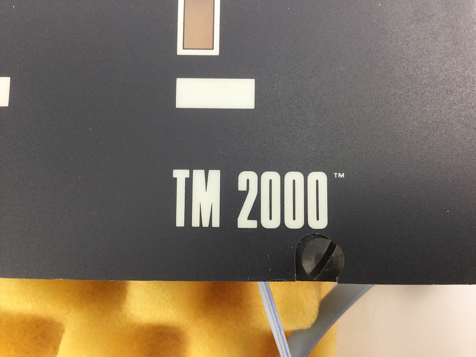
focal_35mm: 31
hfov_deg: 58.3
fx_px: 426
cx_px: 238
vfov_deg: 45.4
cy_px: 178
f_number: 2.4
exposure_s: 1/33
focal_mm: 3.3
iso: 100
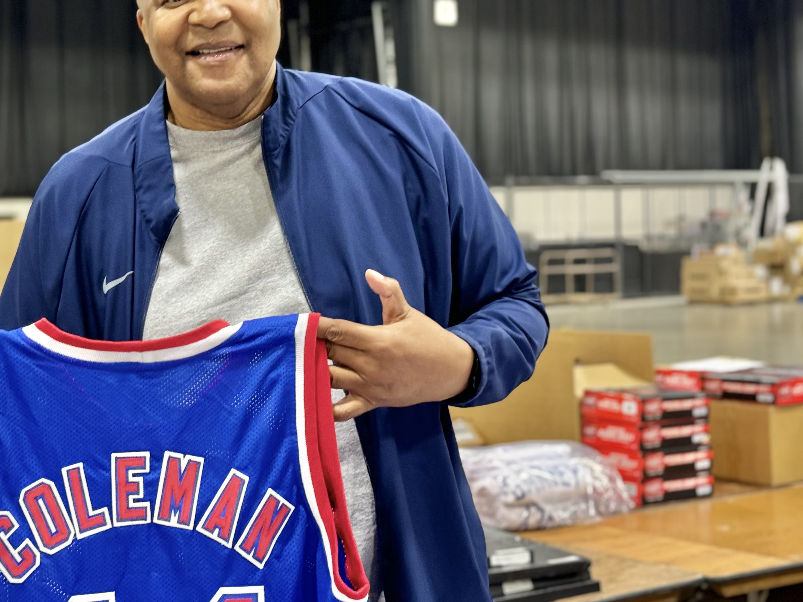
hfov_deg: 29.3
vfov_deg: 22.2
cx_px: 296
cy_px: 224
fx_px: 1531
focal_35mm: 66
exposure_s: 1/40
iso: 250
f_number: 1.78
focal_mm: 6.76
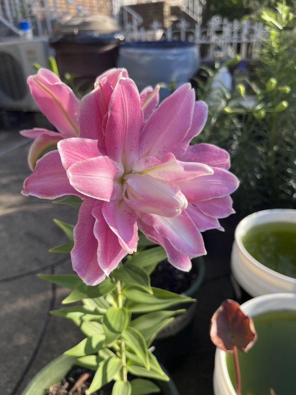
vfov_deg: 67.3
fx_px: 296
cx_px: 148
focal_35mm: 26
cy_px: 198
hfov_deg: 53.1
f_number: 1.6
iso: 50
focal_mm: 5.1
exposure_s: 1/1046
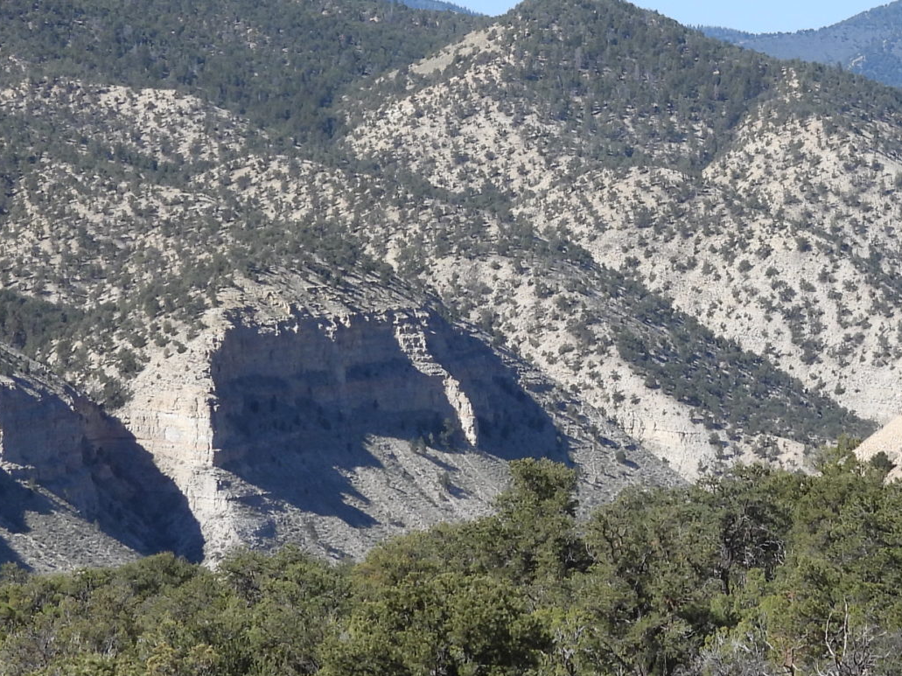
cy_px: 154
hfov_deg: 8.4
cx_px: 702
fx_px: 6149
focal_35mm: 236
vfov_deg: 6.3
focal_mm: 17
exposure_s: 1/800
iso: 100
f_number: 4
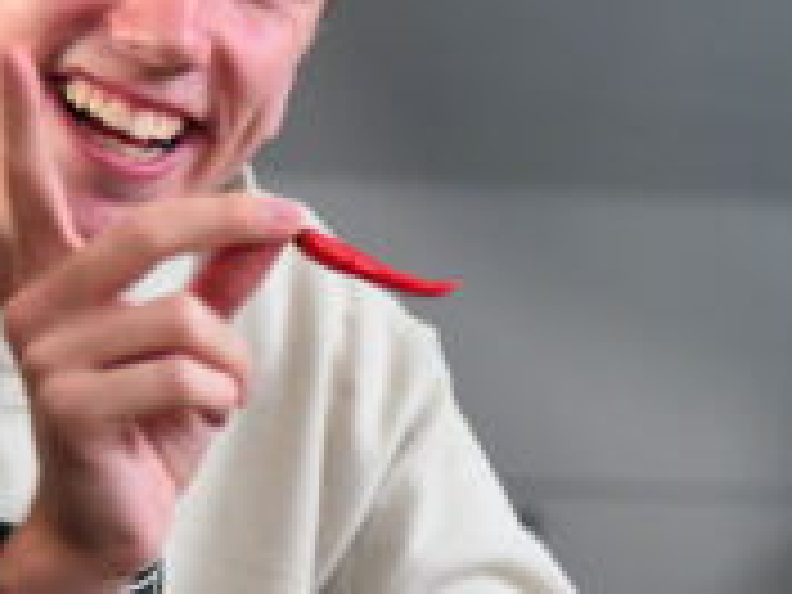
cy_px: 194
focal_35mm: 246
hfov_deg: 8.0
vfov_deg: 6.0
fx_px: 5628
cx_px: 405
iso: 3200
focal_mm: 82
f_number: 4
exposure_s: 1/1000
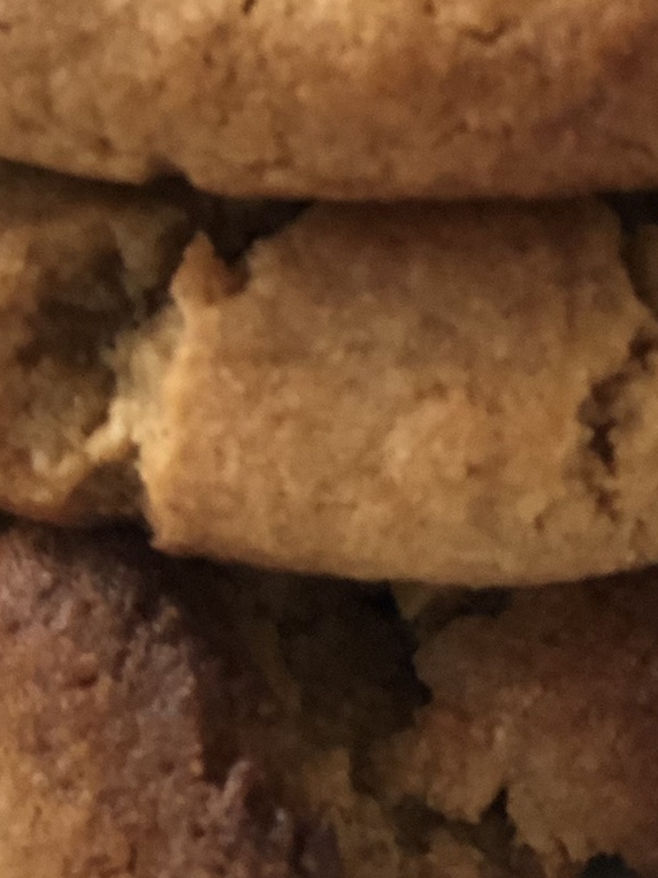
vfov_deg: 12.8
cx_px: 320
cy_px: 135
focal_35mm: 153
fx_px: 3879
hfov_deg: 9.7
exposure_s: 1/30
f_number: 2.8
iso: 200
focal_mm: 6.6
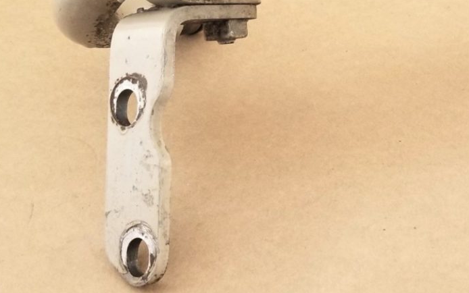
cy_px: 78
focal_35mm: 61
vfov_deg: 21.1
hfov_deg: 31.8
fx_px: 780
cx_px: 424
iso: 200
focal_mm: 4.3
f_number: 1.7
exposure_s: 1/40
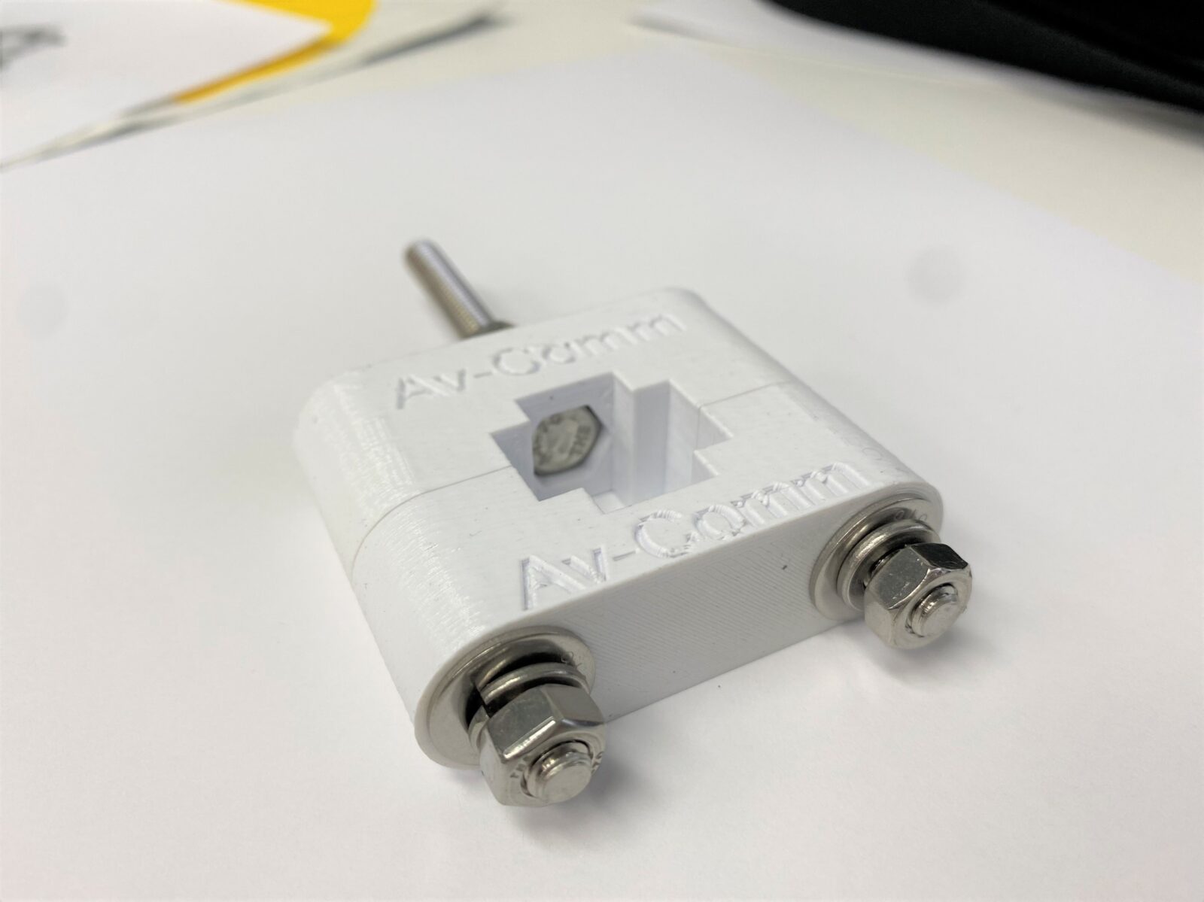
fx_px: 904
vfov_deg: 53.0
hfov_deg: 67.3
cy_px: 451
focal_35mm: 26
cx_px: 602
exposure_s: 1/100
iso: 50
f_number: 1.8
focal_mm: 4.25
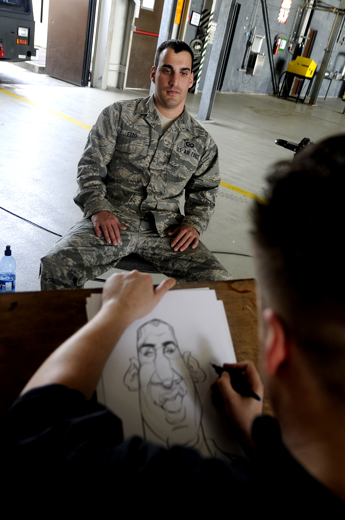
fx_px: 454
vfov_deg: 59.6
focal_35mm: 32
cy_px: 260
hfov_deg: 41.6
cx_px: 172
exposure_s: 1/100
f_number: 3.2
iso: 200
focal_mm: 21
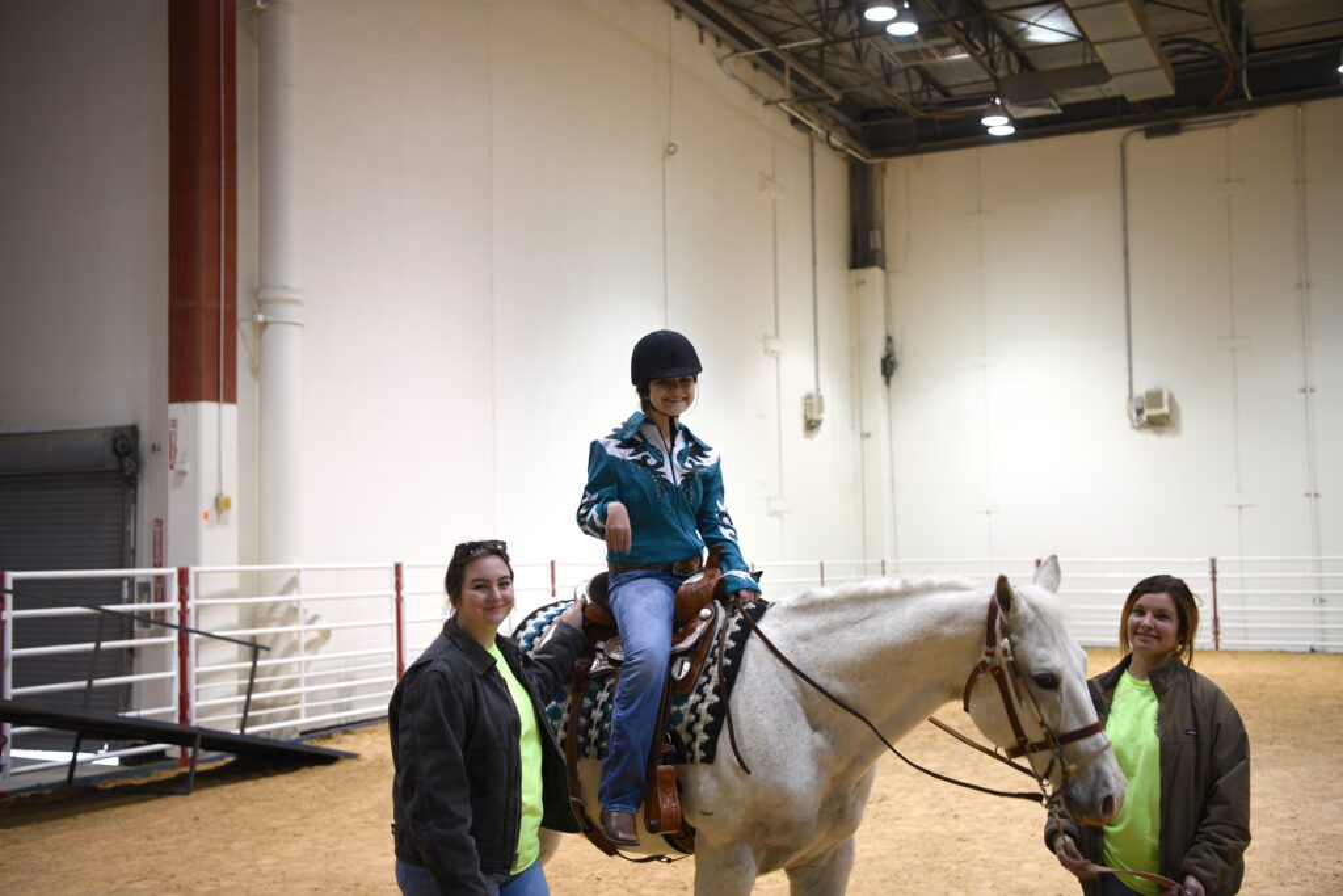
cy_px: 448
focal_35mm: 40
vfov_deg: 33.4
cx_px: 672
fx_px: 1492
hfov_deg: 48.5
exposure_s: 1/125
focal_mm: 40
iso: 1000
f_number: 2.8
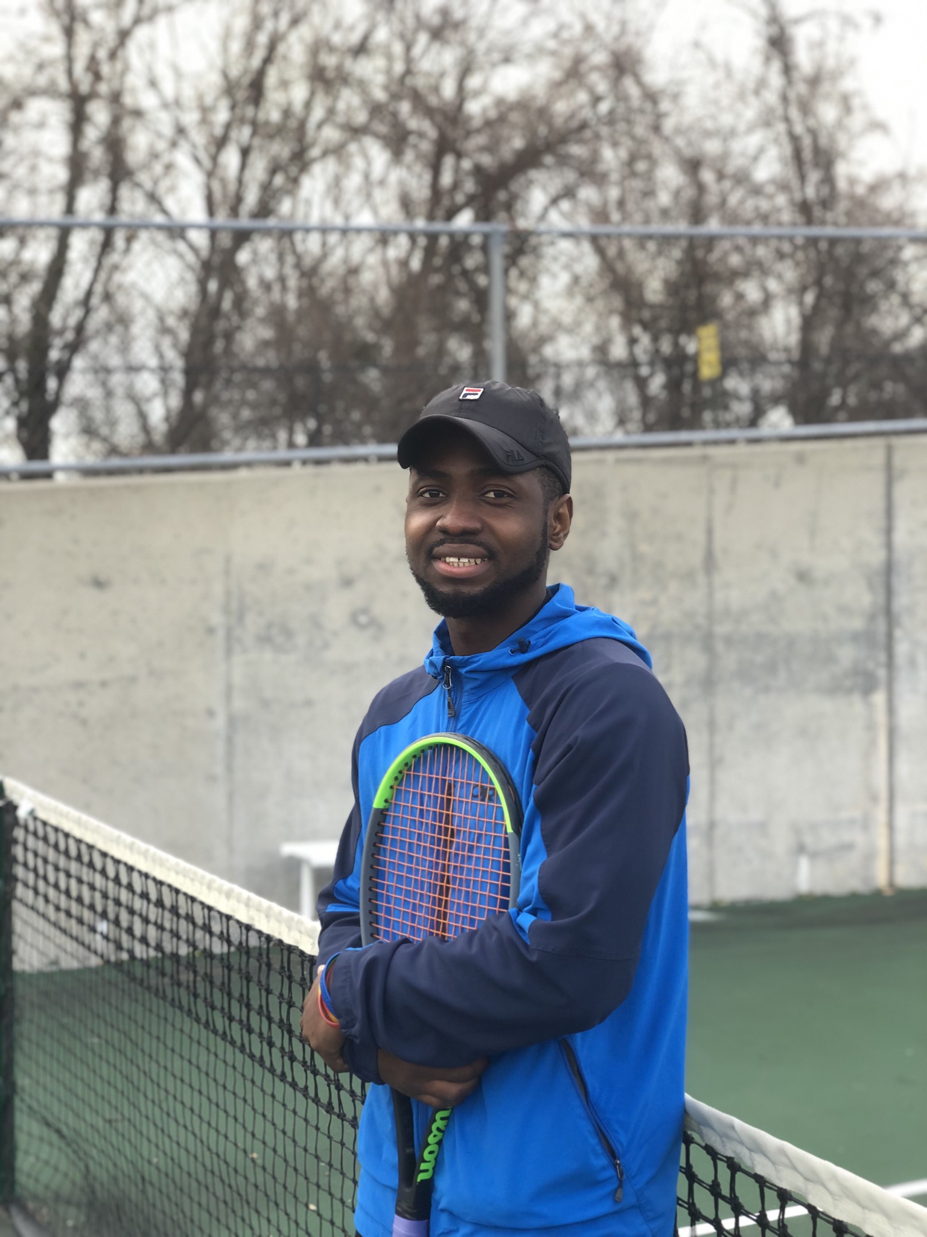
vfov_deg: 36.8
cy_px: 618
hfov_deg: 28.0
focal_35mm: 52
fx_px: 1857
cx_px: 464
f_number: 2.4
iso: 32
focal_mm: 6
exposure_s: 1/60
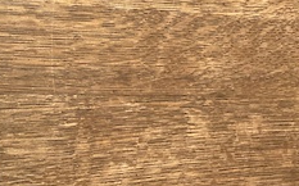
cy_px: -187
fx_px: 830
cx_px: 27
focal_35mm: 102
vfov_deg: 11.5
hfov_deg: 20.0
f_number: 1.8
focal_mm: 3.99
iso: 320
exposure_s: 1/40
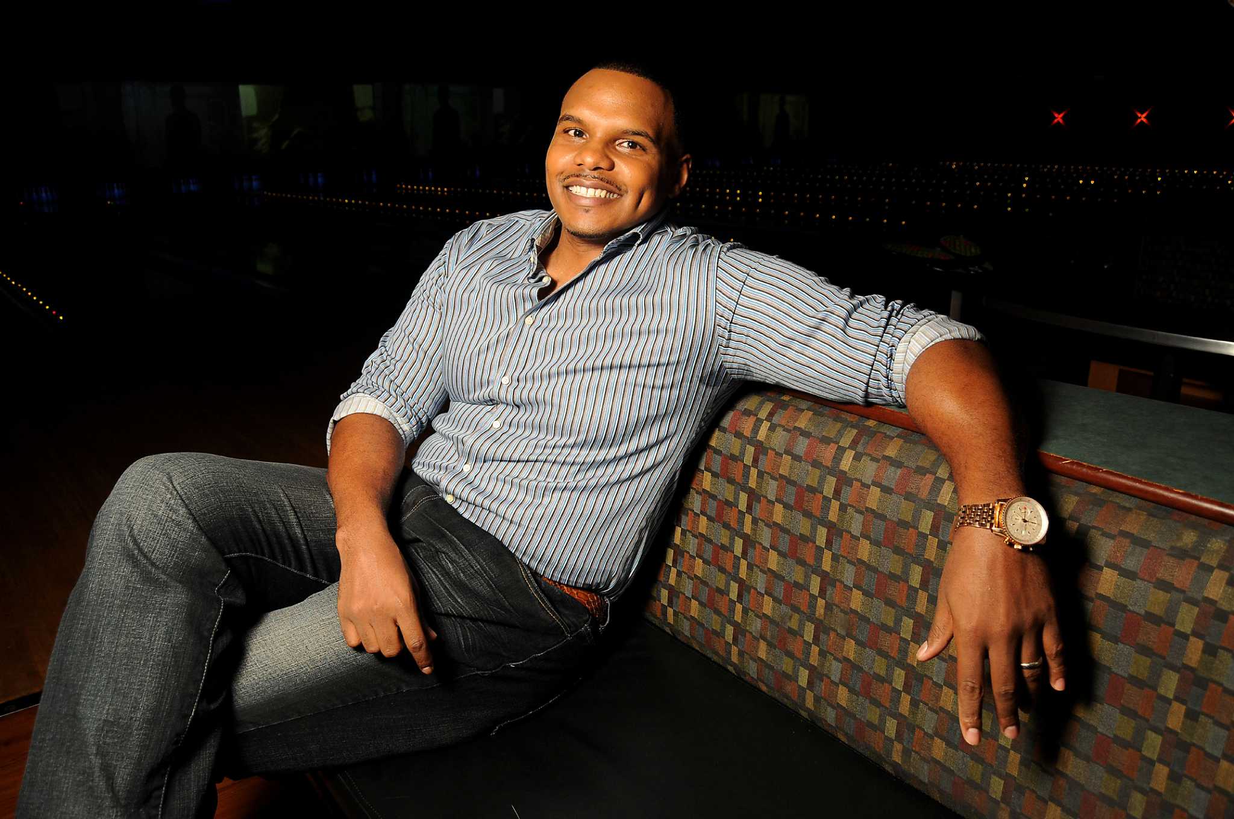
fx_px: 924
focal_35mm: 27
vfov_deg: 47.8
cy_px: 410
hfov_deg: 67.4
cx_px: 617
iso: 400
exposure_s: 1/60
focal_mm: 18
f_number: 5
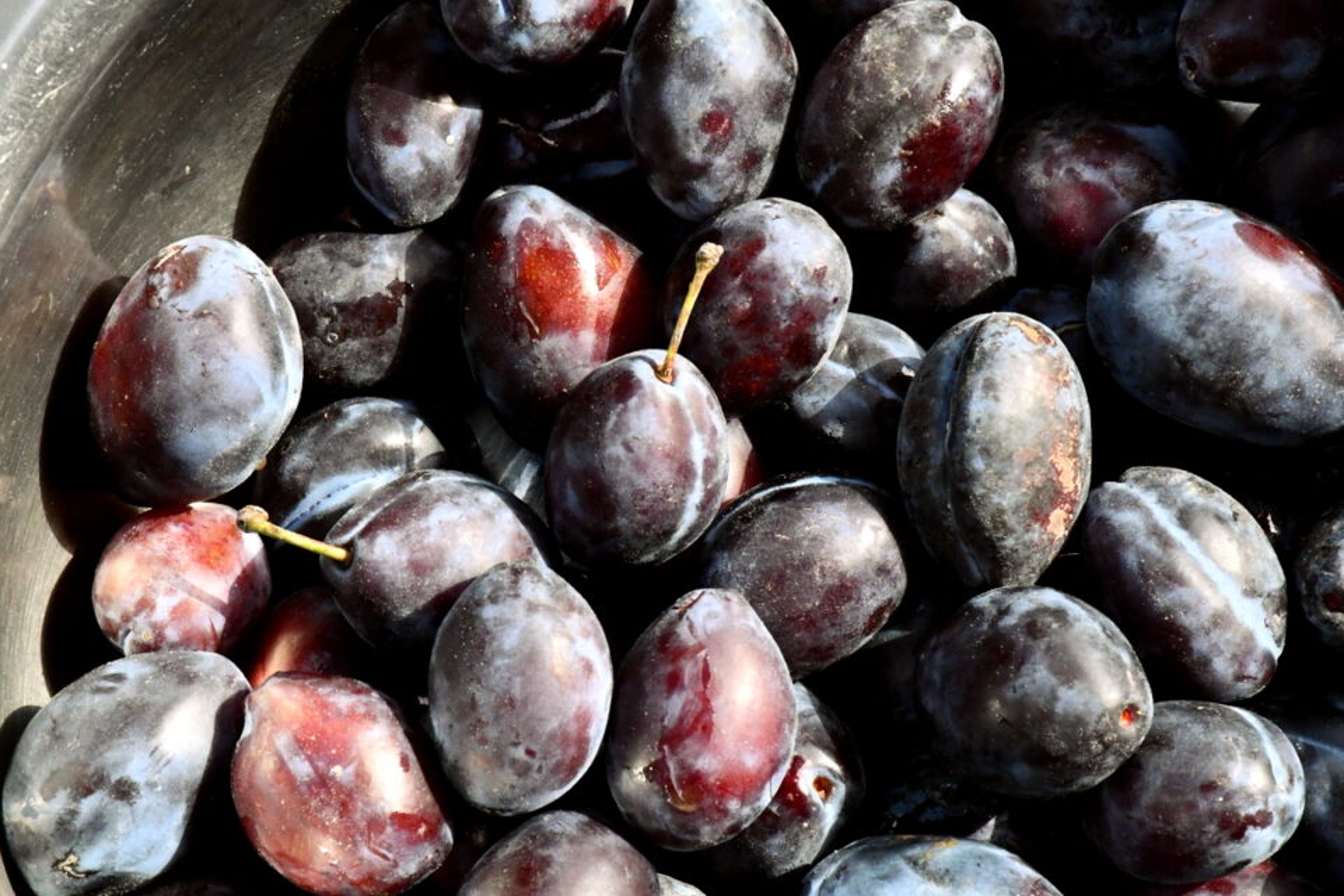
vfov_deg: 7.5
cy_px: 448
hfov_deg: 11.2
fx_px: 6831
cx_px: 672
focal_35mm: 183
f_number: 14
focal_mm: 122
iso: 6400
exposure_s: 1/800
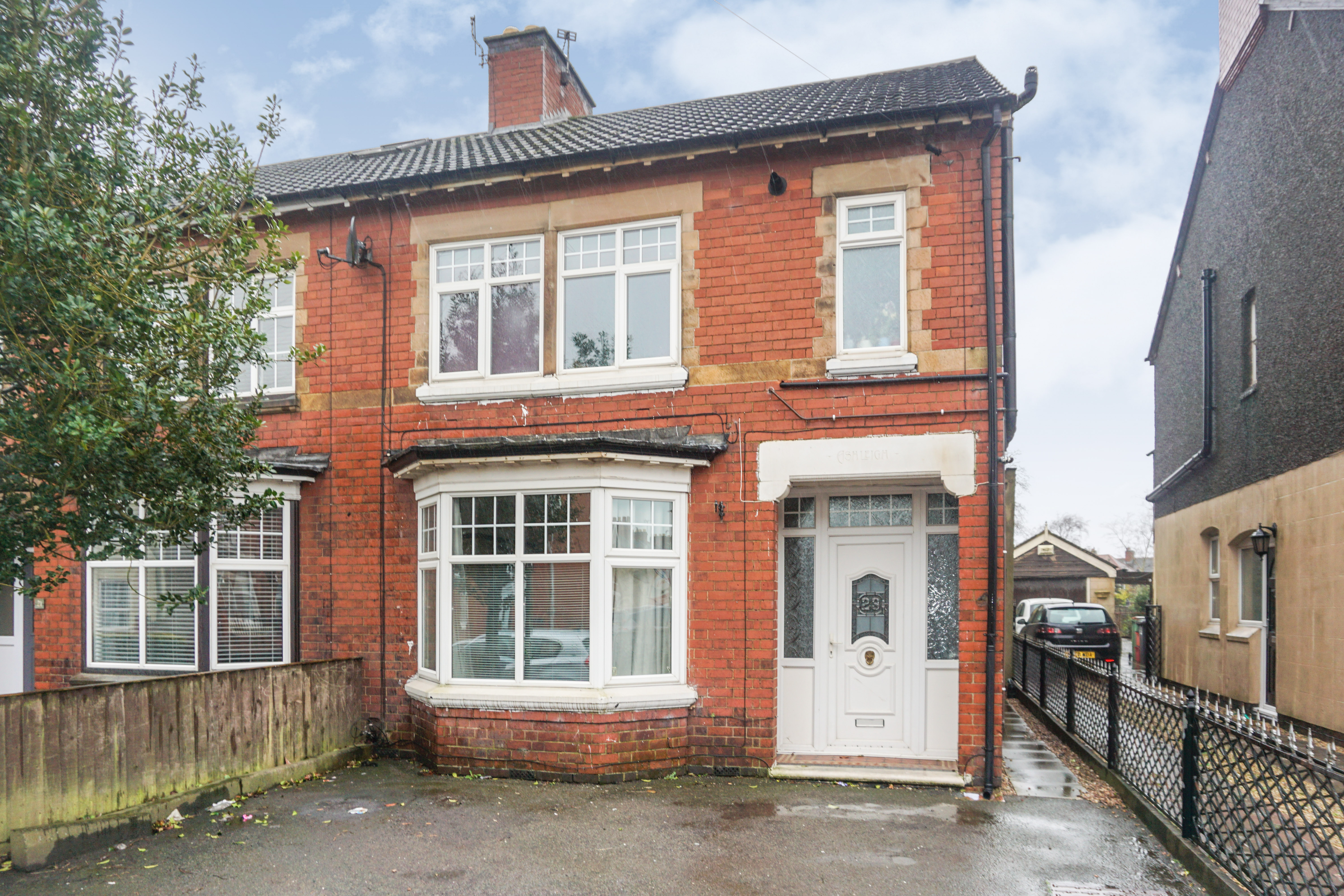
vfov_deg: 53.1
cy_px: 448
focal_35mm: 24
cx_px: 672
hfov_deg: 73.7
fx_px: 896
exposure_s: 1/80
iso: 100
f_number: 5
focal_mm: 16
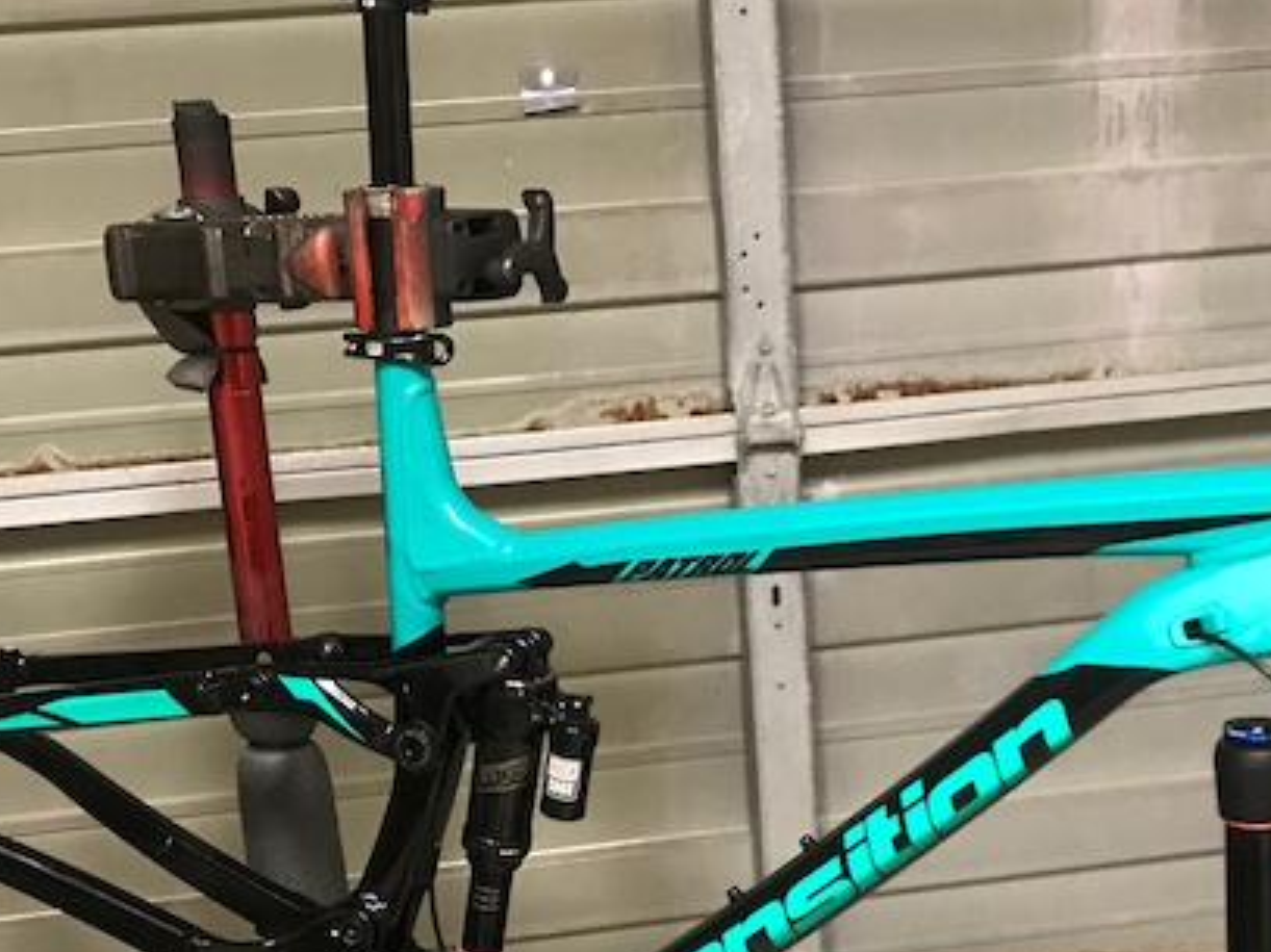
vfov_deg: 25.9
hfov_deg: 34.9
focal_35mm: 55
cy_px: 808
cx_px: 700
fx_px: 2019
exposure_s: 1/13
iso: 100
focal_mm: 3.99
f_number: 1.8
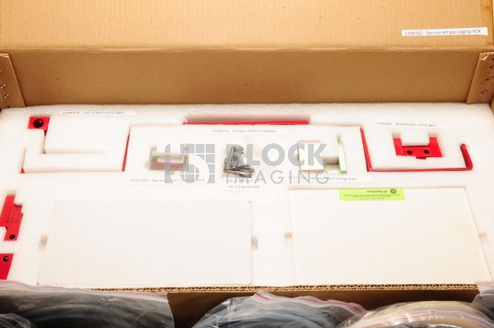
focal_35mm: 50
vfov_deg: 26.9
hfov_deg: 39.6
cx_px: 247
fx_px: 686
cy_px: 164
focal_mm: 50
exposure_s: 1/160
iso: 320
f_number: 16
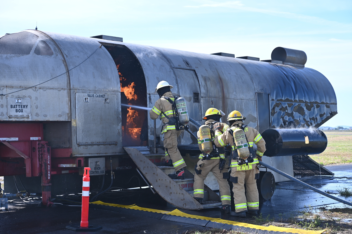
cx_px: 176
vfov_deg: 19.4
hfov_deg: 28.9
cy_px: 117
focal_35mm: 70
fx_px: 684
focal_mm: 70
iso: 125
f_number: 5.6
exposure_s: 1/250
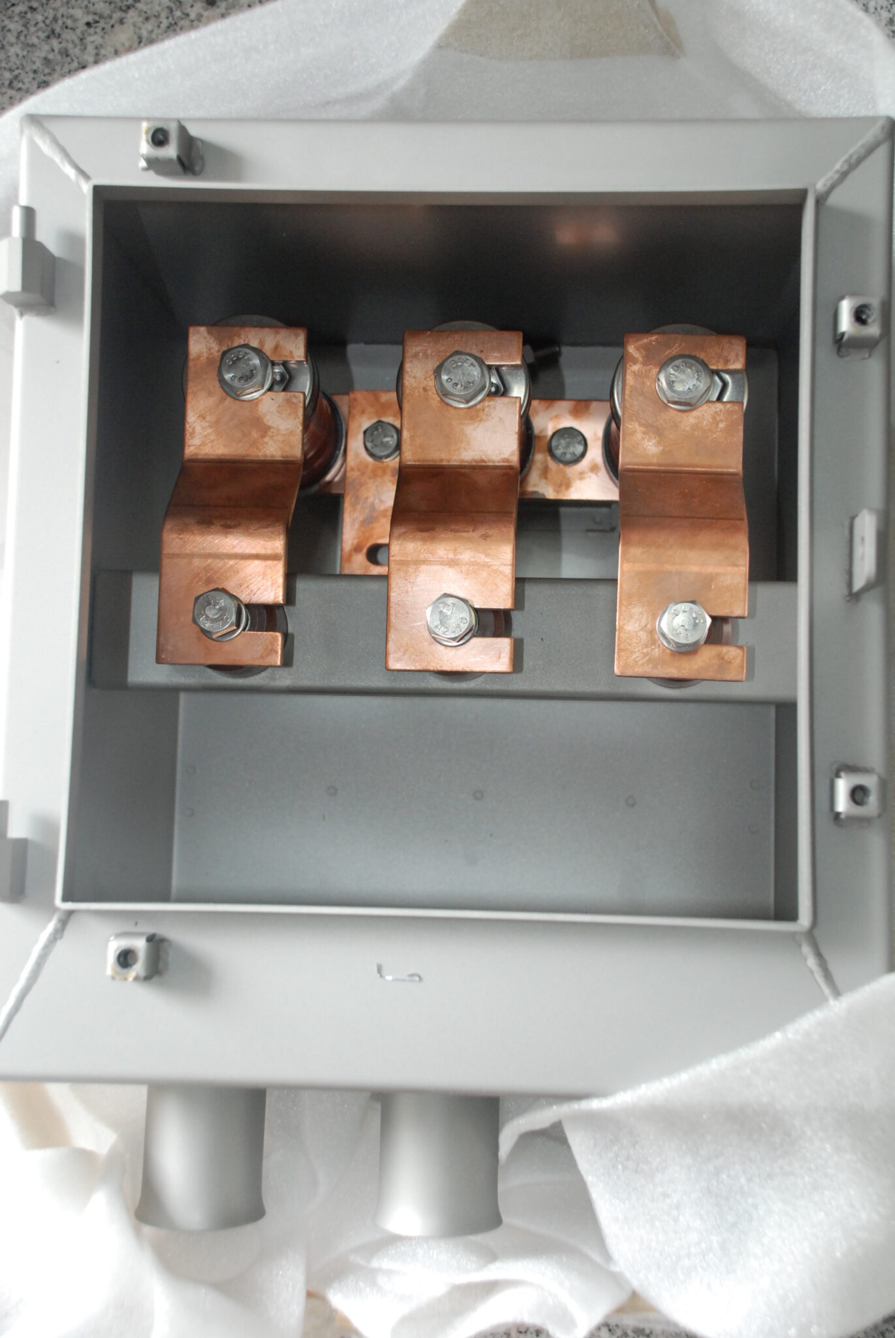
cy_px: 669
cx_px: 448
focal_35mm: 46
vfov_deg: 42.3
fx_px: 1729
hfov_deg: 29.0
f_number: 5
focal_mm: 31
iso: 800
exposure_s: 1/60
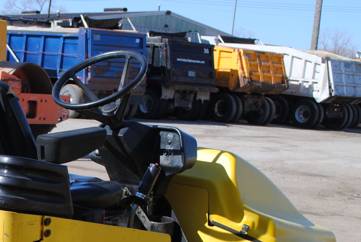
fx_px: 843
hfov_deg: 23.0
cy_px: 233
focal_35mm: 84
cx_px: -16
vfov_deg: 16.0
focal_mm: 24
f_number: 8
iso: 100
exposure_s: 1/250
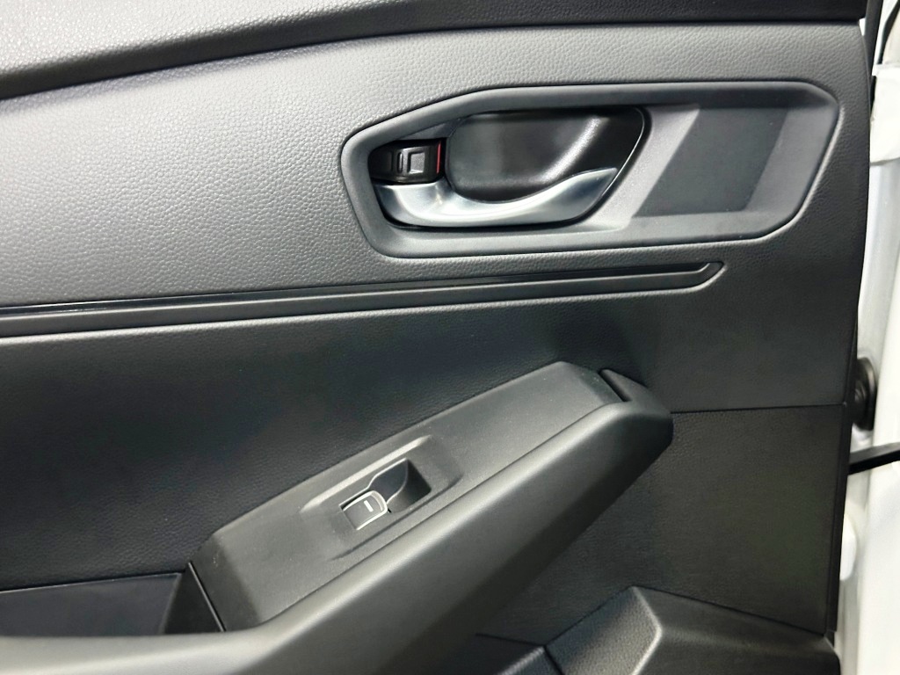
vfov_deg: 30.3
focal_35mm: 48
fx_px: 1248
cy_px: 338
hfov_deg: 39.7
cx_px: 450
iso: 640
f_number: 1.78
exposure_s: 1/30
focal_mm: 6.86
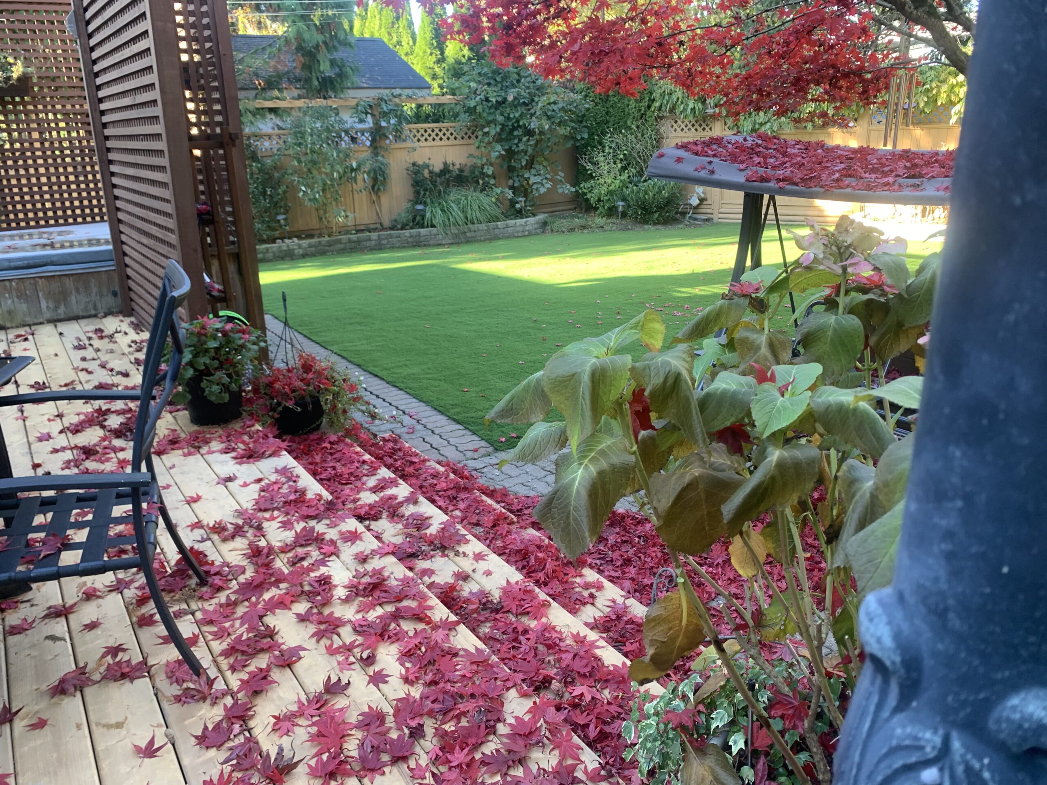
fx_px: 786
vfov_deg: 53.1
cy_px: 392
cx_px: 524
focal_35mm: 26
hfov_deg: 67.3
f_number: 1.8
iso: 100
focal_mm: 4.25
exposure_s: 1/102
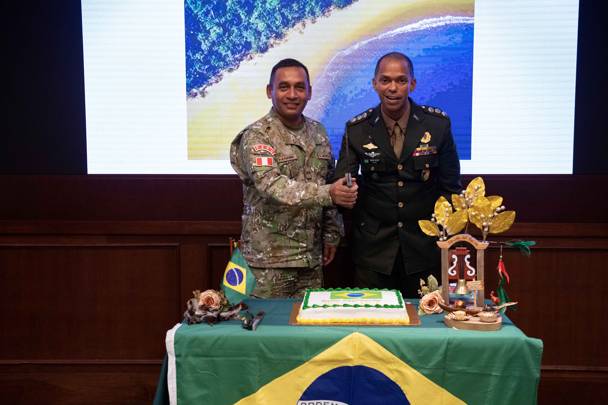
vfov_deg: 27.0
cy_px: 202
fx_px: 844
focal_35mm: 50
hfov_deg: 39.6
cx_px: 304
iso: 8000
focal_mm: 50
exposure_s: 1/320
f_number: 4
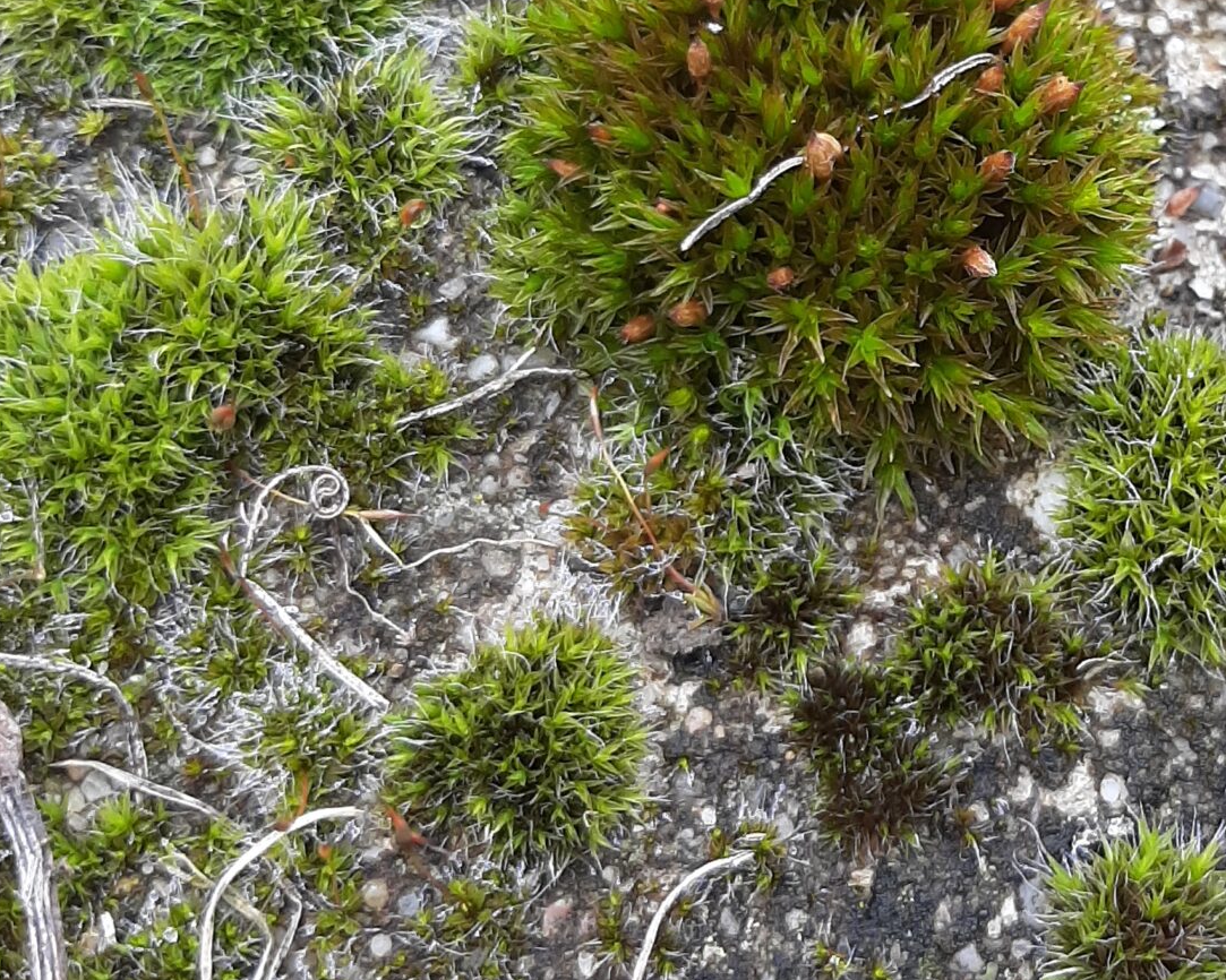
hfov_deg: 30.6
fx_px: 2177
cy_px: 224
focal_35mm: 60
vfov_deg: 25.0
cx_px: 992
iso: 40
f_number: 1.7
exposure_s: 1/217
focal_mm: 3.93
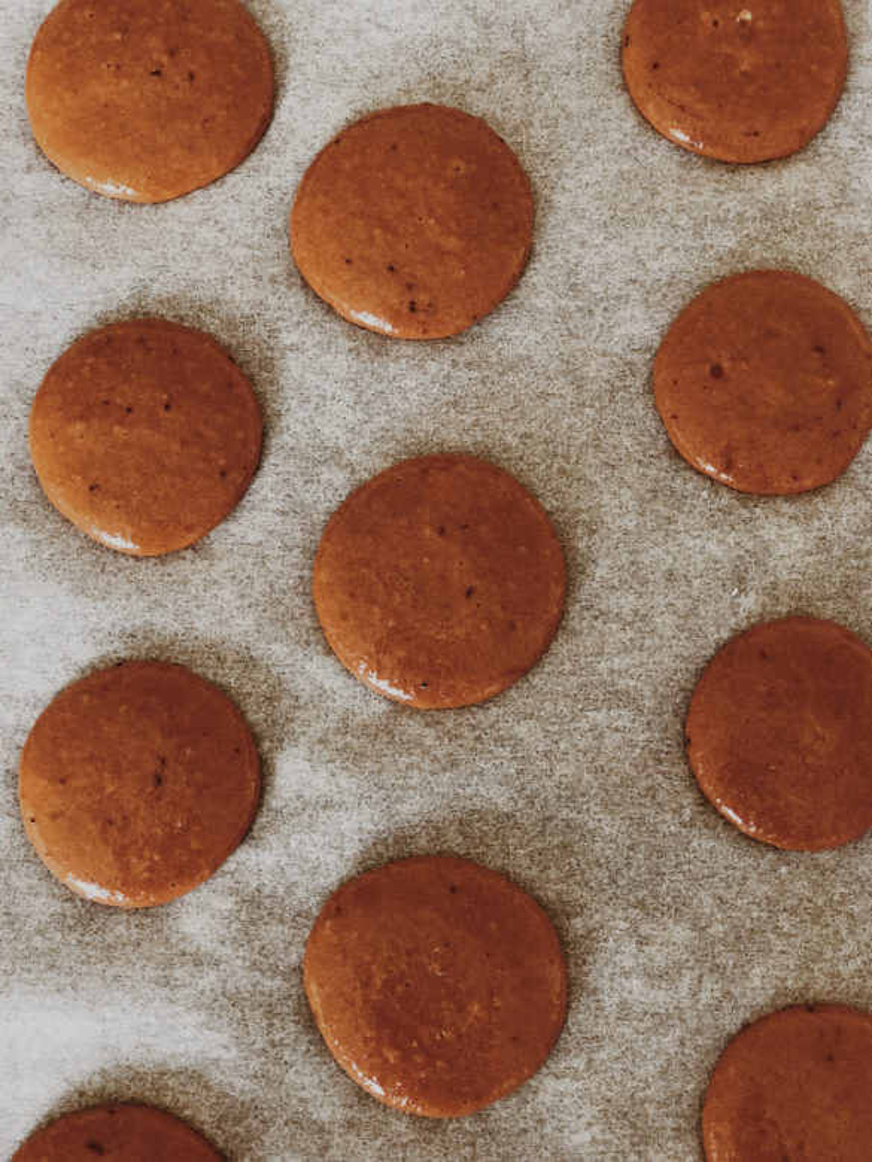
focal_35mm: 57
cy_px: 581
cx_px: 436
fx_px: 1914
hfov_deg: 25.7
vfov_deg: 33.8
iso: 400
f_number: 2.8
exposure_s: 1/50
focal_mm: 6.6
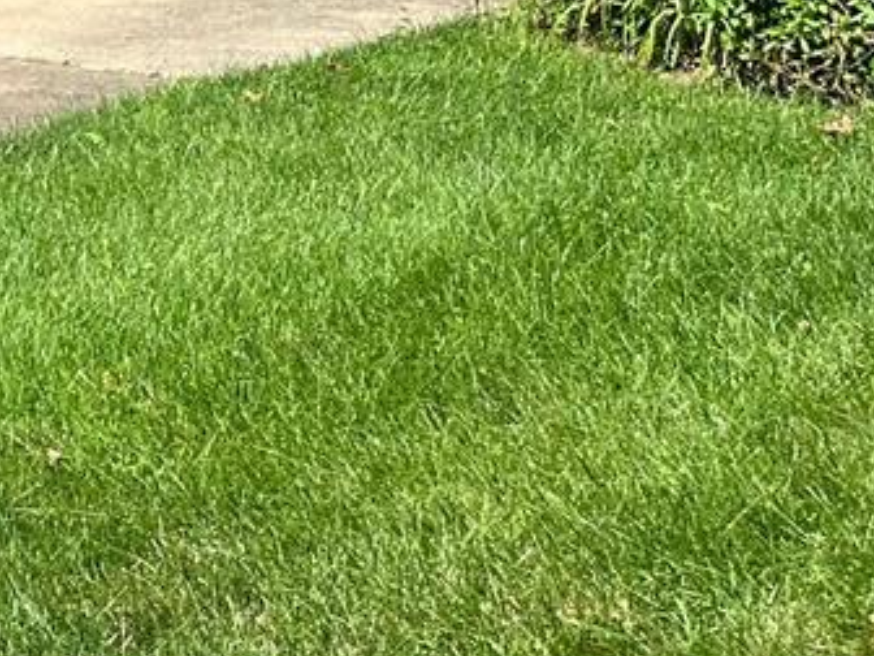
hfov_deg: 15.8
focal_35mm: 103
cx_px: -770
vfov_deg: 13.2
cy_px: -440
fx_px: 2601
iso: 80
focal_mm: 6.86
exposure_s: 1/2732
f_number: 1.78
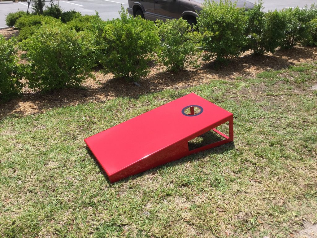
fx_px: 284
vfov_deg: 45.4
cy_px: 119
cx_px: 158
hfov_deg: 58.4
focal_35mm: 31
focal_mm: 3.3
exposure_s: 1/981
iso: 25
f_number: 2.4
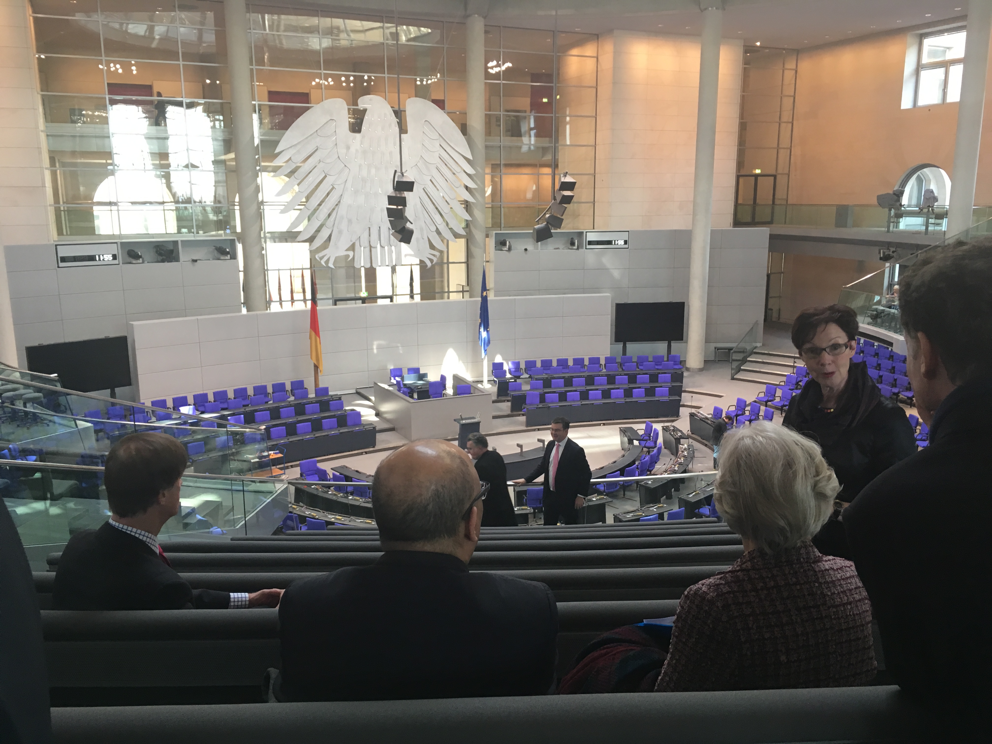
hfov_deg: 61.7
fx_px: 831
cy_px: 372
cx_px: 496
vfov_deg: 48.2
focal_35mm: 29
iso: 100
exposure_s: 1/33
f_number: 2.2
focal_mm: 4.15
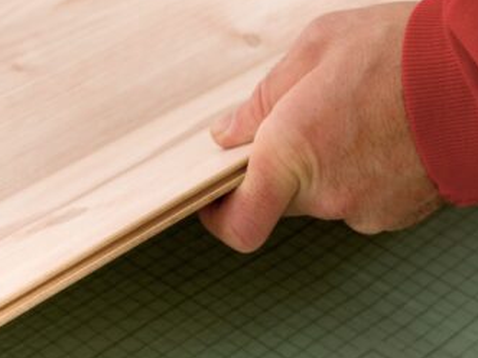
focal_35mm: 131
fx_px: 1808
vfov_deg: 11.2
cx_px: 69
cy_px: 370
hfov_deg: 14.9
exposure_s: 1/200
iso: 100
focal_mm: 44
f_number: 8
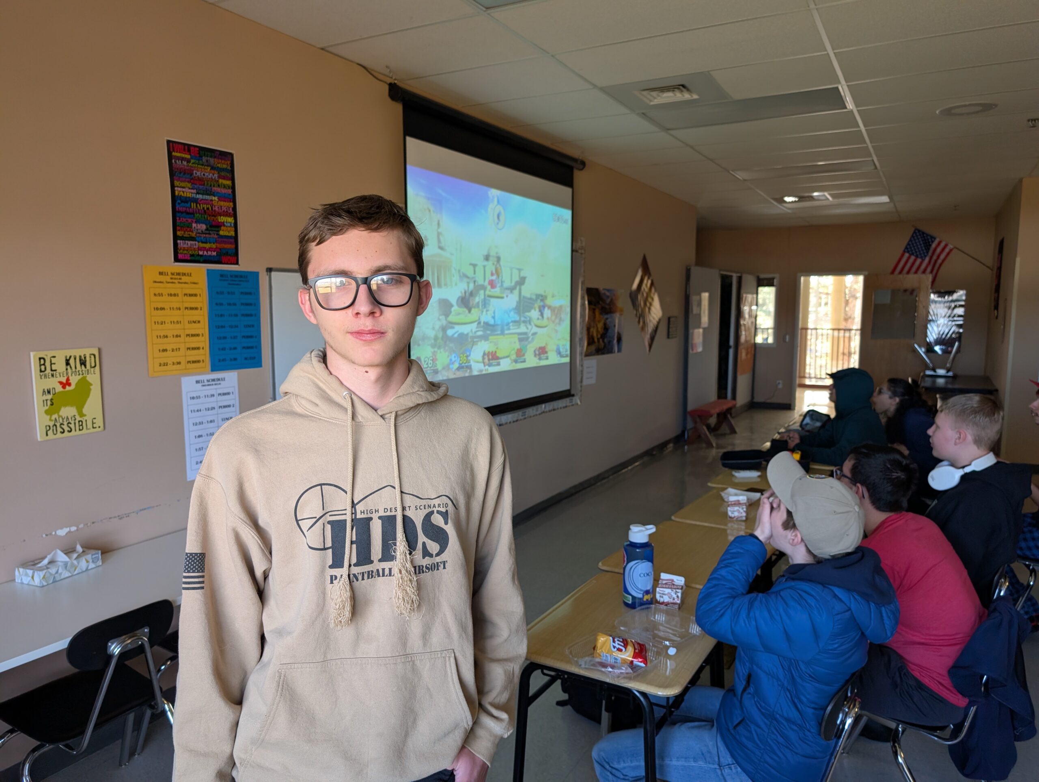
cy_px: 391
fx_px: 721
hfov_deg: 71.5
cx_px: 520
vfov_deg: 56.9
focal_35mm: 24
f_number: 1.68
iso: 223
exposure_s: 1/102
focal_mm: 6.9
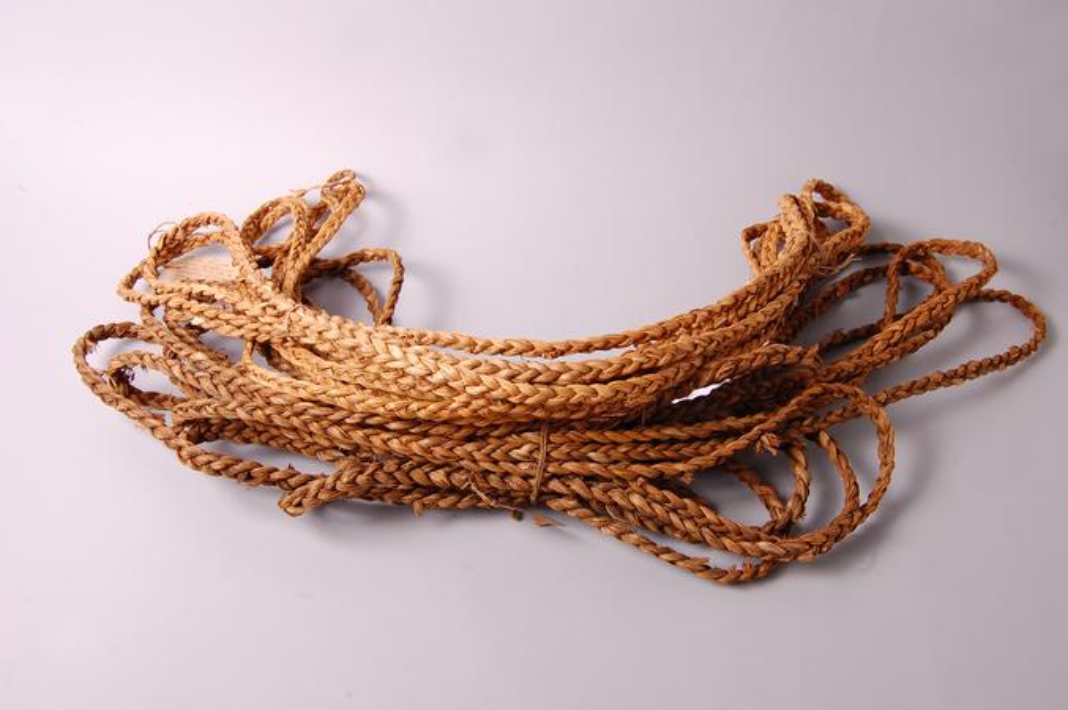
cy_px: 355
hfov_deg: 53.2
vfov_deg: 36.8
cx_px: 534
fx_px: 1067
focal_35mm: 36
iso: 200
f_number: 16
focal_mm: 24
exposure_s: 1/250
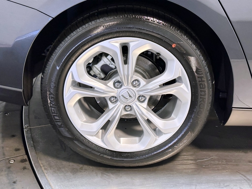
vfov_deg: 30.3
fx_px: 349
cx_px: 126
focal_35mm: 48
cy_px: 94
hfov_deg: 39.7
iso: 500
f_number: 1.78
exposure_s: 1/40
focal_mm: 6.86
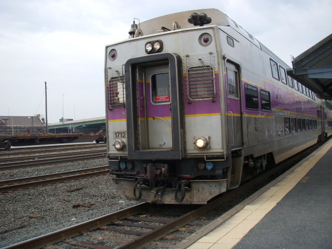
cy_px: 124
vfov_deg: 37.7
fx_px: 364
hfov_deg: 49.0
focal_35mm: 38
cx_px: 166
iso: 100
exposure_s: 1/640
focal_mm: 6.3
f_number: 3.3
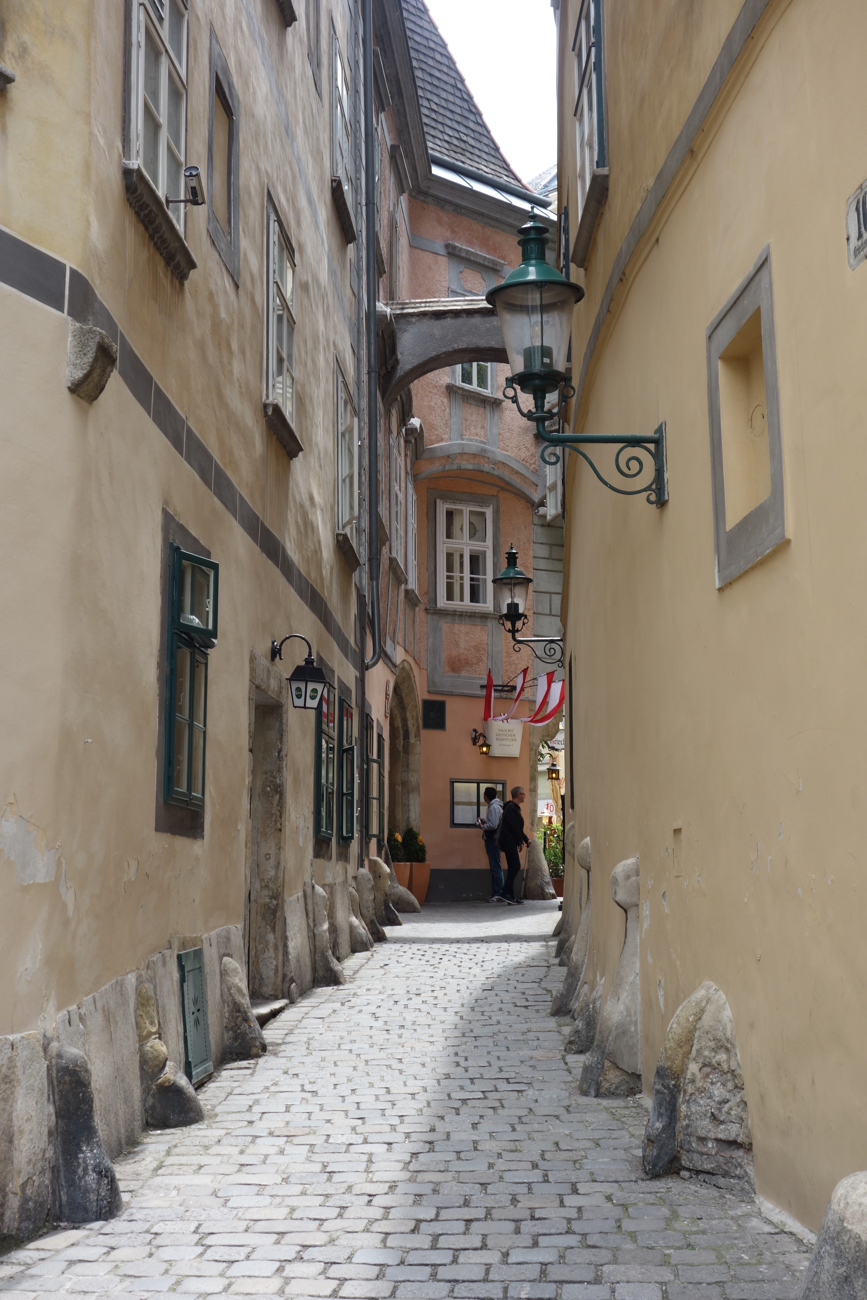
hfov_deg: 27.5
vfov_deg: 40.3
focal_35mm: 49
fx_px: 1770
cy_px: 650
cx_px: 434
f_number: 5.6
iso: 125
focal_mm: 18.23
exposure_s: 1/100
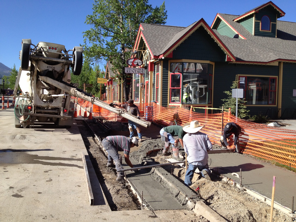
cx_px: 148
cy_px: 111
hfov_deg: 52.6
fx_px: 299
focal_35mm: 35
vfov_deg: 40.7
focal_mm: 4.28
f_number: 2.4
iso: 64
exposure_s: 1/968
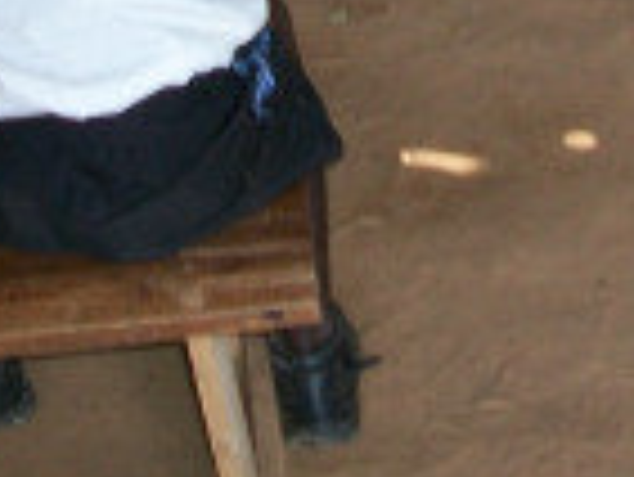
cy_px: -432
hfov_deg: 14.4
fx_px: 2511
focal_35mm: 137
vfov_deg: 10.1
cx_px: 279
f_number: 2.9
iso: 80
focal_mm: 5.7
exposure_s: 1/30
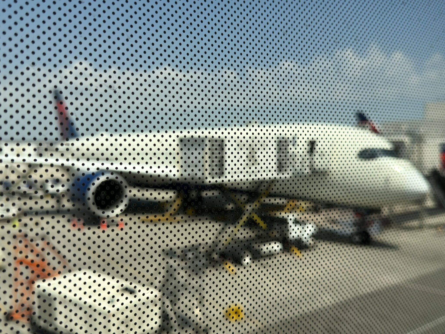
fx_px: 450
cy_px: 167
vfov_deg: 40.7
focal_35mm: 35
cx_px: 222
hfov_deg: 52.6
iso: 100
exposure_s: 1/4950
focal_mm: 6.76
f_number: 1.78
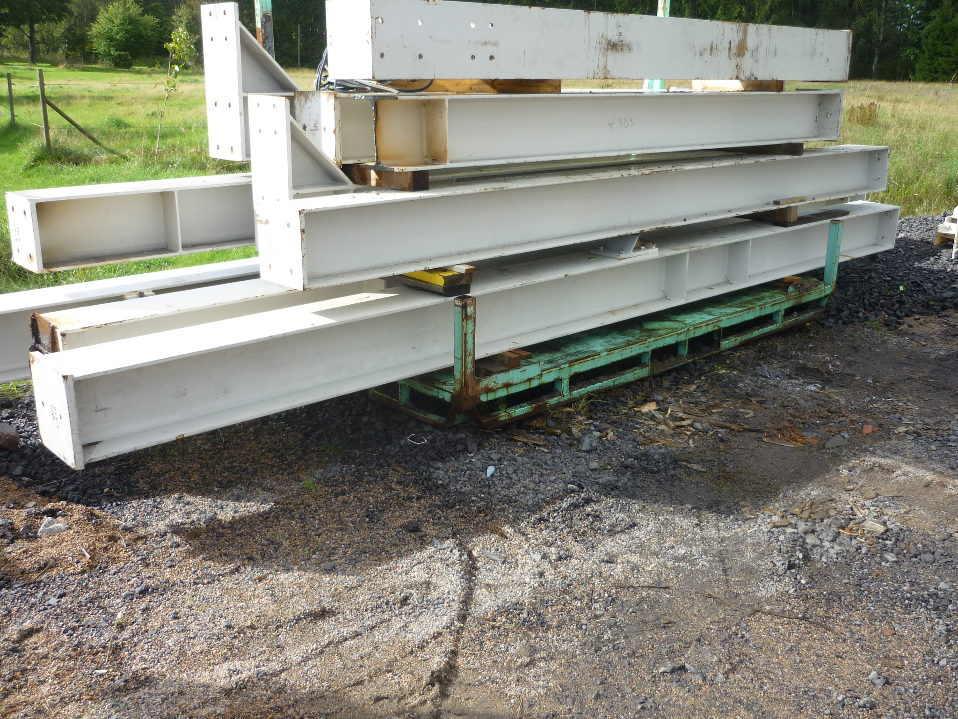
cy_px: 360
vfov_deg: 42.9
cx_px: 479
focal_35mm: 33
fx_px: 913
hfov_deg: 55.4
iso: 80
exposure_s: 1/500
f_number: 2.8
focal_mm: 5.5
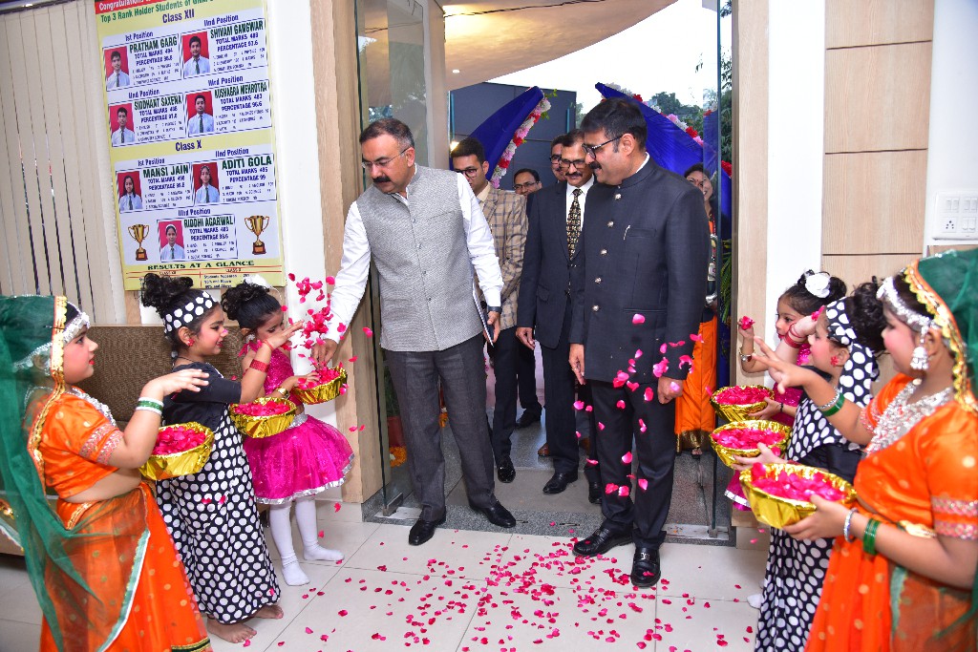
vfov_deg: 53.1
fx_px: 652
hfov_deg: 73.7
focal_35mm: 24
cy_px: 326
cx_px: 489
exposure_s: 1/125
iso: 1000
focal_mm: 24
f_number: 4.5
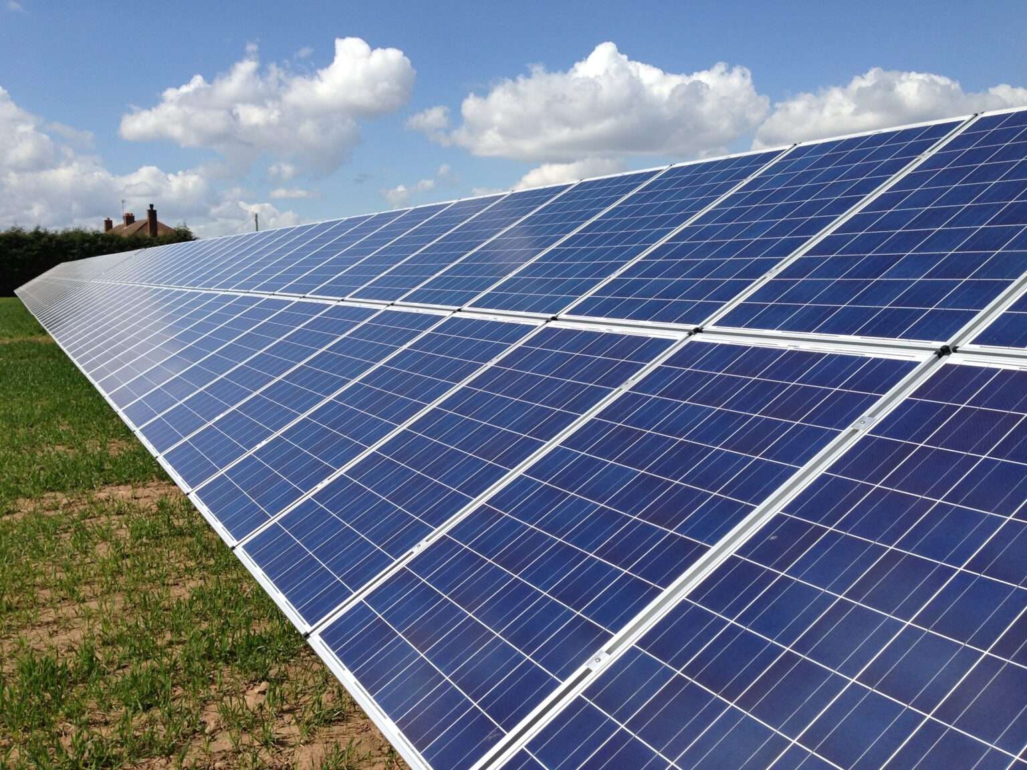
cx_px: 514
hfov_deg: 55.4
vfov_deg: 42.9
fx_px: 979
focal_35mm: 33
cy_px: 385
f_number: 2.4
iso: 50
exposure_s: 1/2008
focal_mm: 4.13
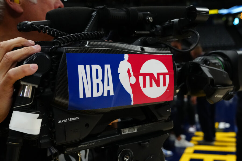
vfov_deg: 34.2
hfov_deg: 49.6
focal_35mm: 39
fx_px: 262
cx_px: 121
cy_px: 80
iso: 4000
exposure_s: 1/1250
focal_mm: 26
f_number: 4
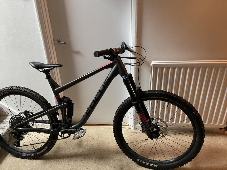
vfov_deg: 53.1
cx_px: 114
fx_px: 170
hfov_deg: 67.3
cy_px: 85
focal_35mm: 26
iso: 400
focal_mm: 5.1
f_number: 1.6
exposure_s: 1/50
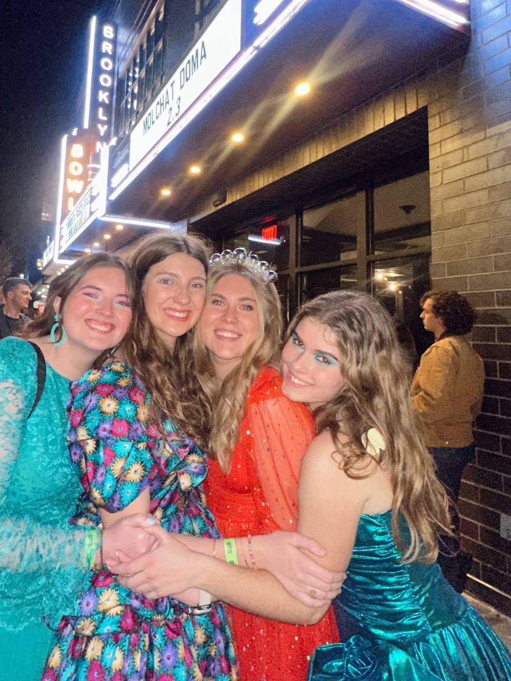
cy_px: 273
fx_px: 453
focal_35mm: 23
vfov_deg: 73.1
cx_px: 206
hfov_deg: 58.4
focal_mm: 2.22
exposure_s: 1/60
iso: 500
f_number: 2.2
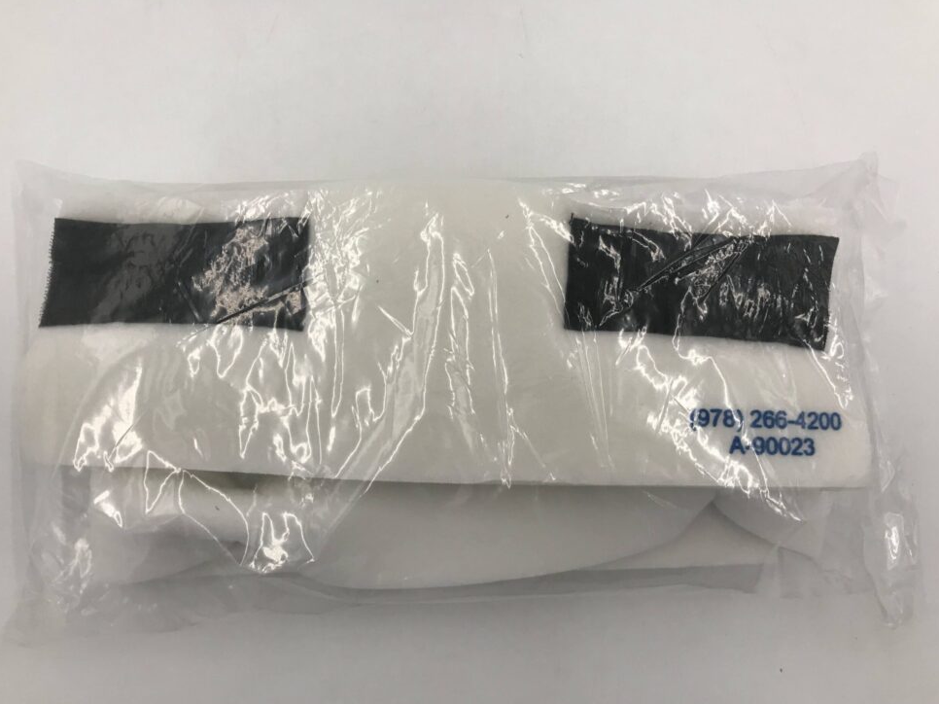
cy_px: 361
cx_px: 465
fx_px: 786
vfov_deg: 48.2
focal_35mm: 29
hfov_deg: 61.7
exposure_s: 1/40
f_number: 1.8
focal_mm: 3.99
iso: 25
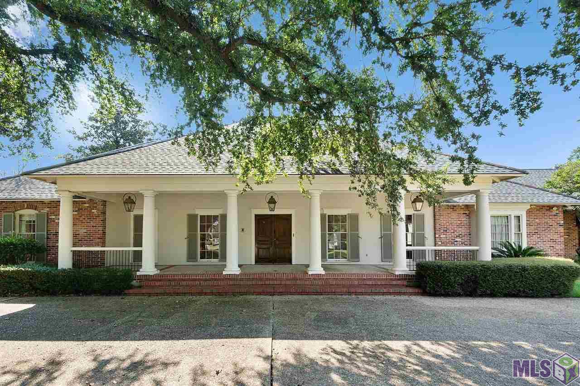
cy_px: 193
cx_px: 290
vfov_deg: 73.7
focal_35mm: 16
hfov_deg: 96.7
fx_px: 258
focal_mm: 16
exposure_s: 1/160
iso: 640
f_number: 10
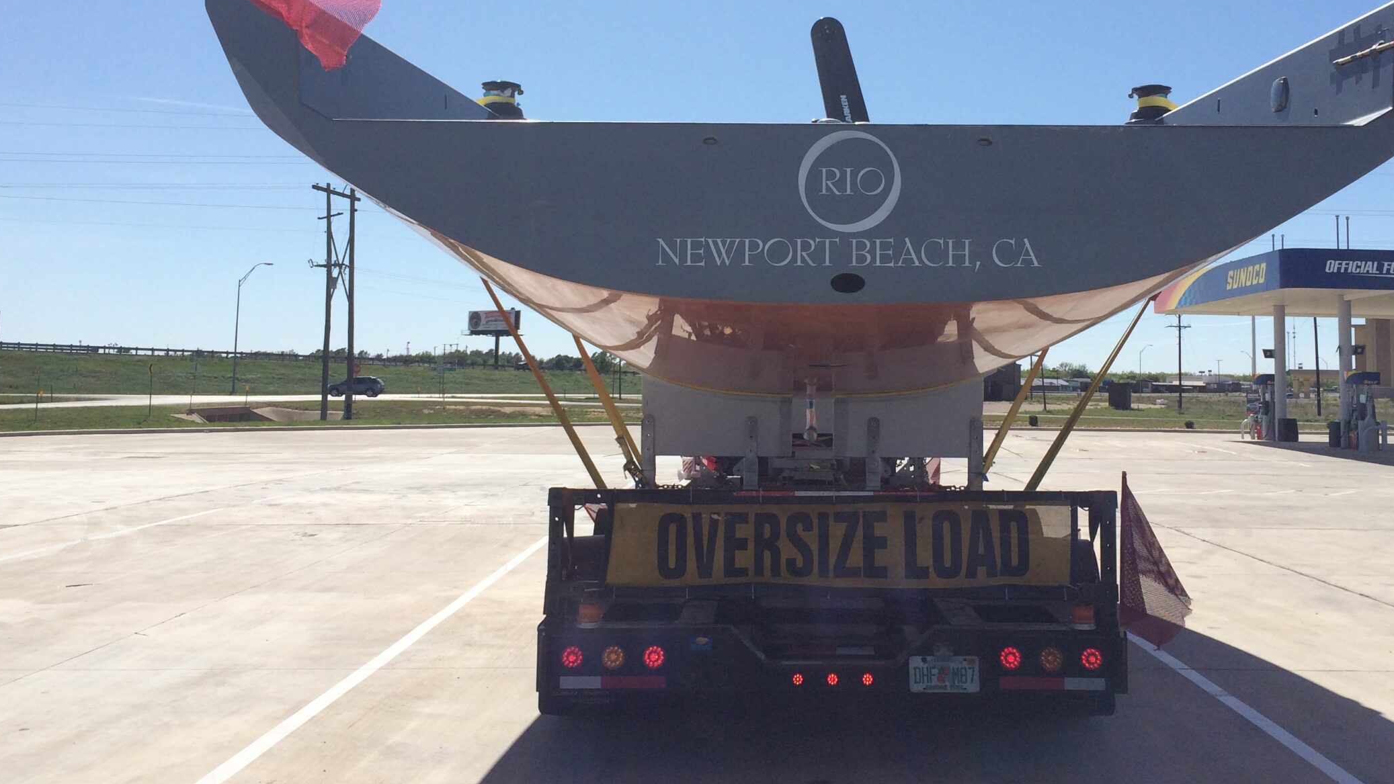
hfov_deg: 51.4
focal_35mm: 39
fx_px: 1442
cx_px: 809
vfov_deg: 30.1
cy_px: 236
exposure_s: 1/4566
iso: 40
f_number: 2.2
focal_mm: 4.15
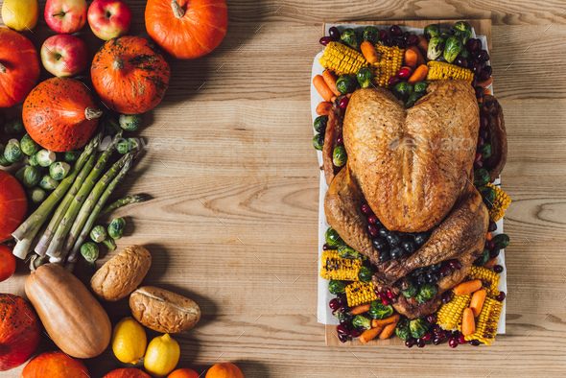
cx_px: 283
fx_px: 786
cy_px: 189
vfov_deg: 27.0
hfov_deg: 39.6
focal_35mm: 50
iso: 200
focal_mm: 50
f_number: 9
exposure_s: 1/2
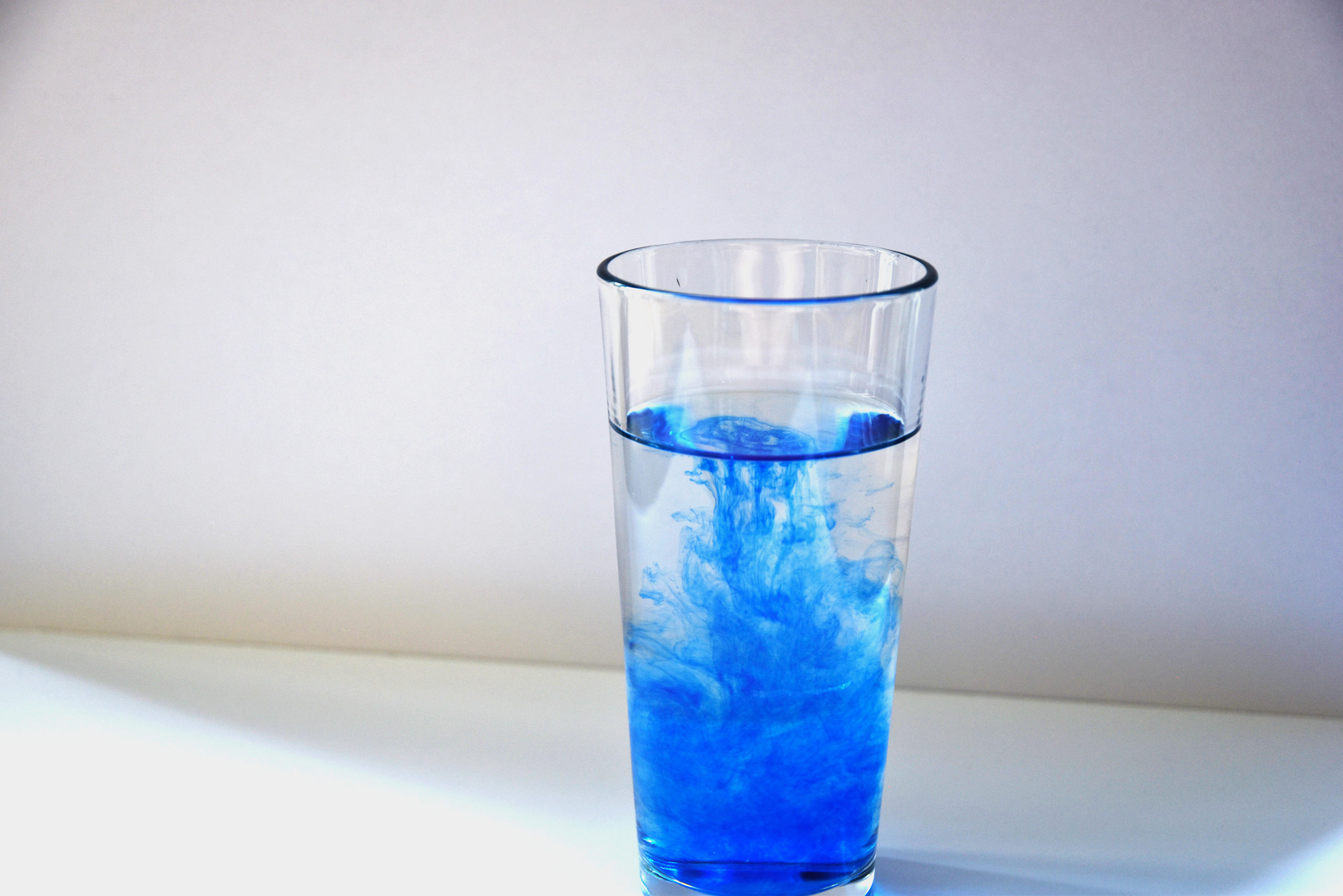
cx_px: 672
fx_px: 2238
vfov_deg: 22.6
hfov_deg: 33.4
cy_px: 448
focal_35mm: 60
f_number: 4
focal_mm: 40
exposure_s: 1/20
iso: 200
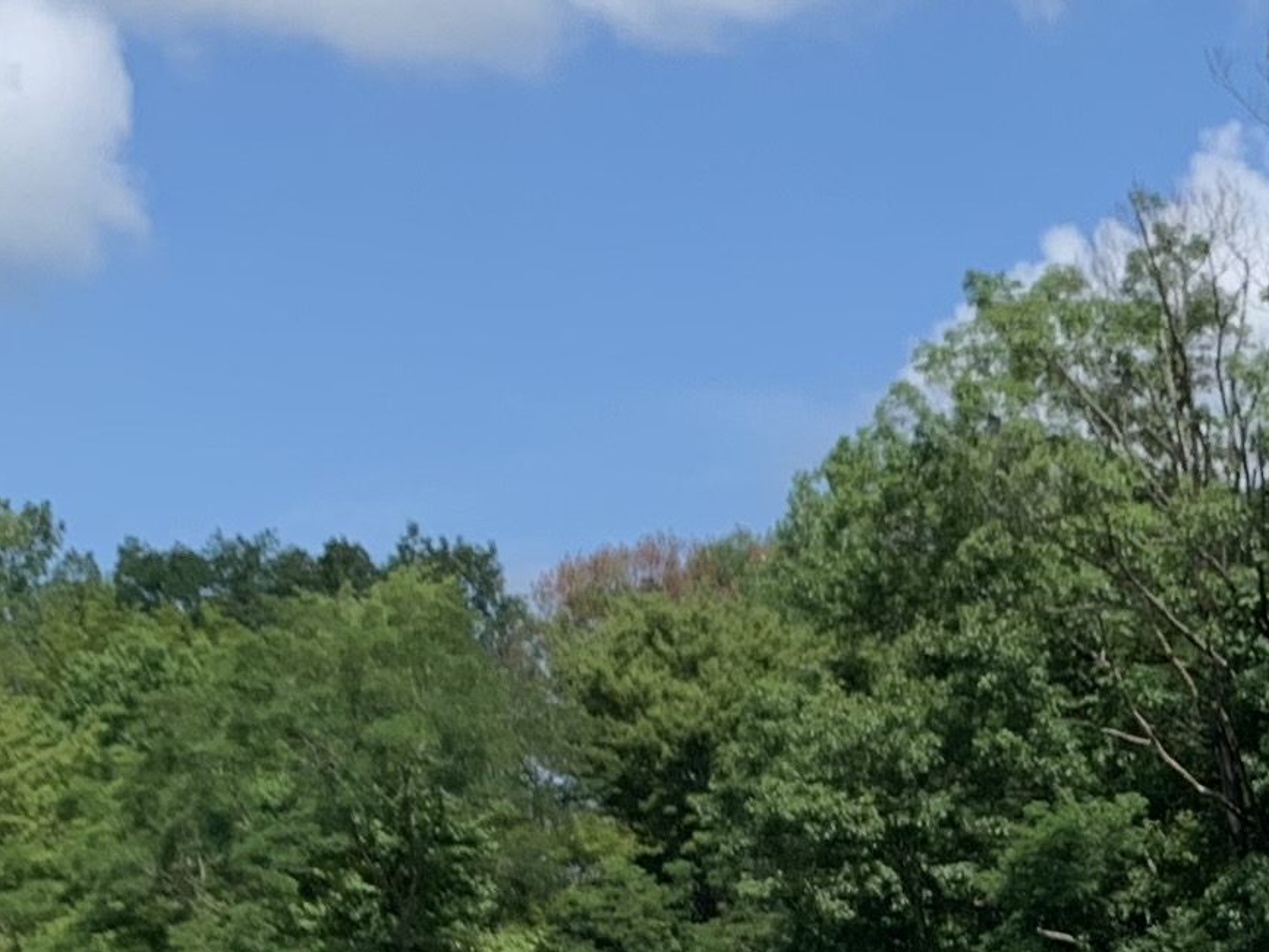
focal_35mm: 121
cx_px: 1553
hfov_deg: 15.6
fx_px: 4437
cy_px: 1371
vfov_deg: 11.8
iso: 25
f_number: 1.8
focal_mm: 4.25
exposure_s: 1/1953
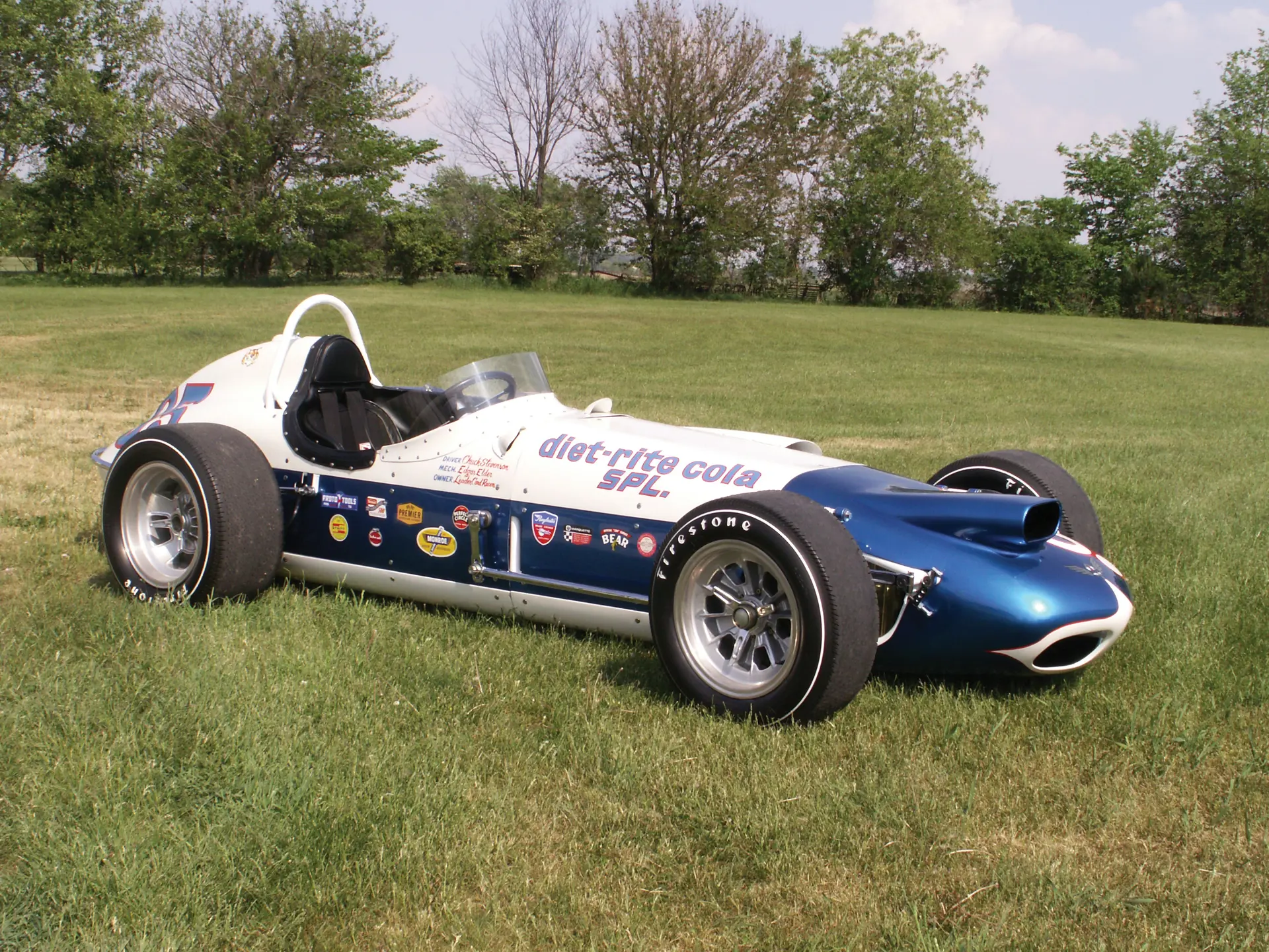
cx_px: 634
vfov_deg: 30.3
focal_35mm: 48
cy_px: 476
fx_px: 1760
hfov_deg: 39.7
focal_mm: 7.99
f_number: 8
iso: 50
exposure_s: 1/200
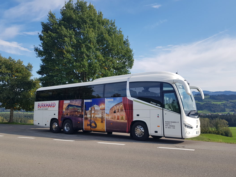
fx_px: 191
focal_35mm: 28
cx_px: 117
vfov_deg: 49.7
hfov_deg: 63.4
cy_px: 94
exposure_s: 1/1640
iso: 40
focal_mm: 4.2
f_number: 1.7
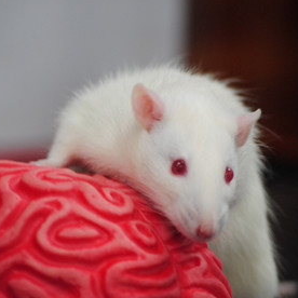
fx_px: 2299
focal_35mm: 236
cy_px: 166
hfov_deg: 7.4
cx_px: 107
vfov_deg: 7.4
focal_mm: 90
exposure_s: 1/30
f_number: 4.5
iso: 400
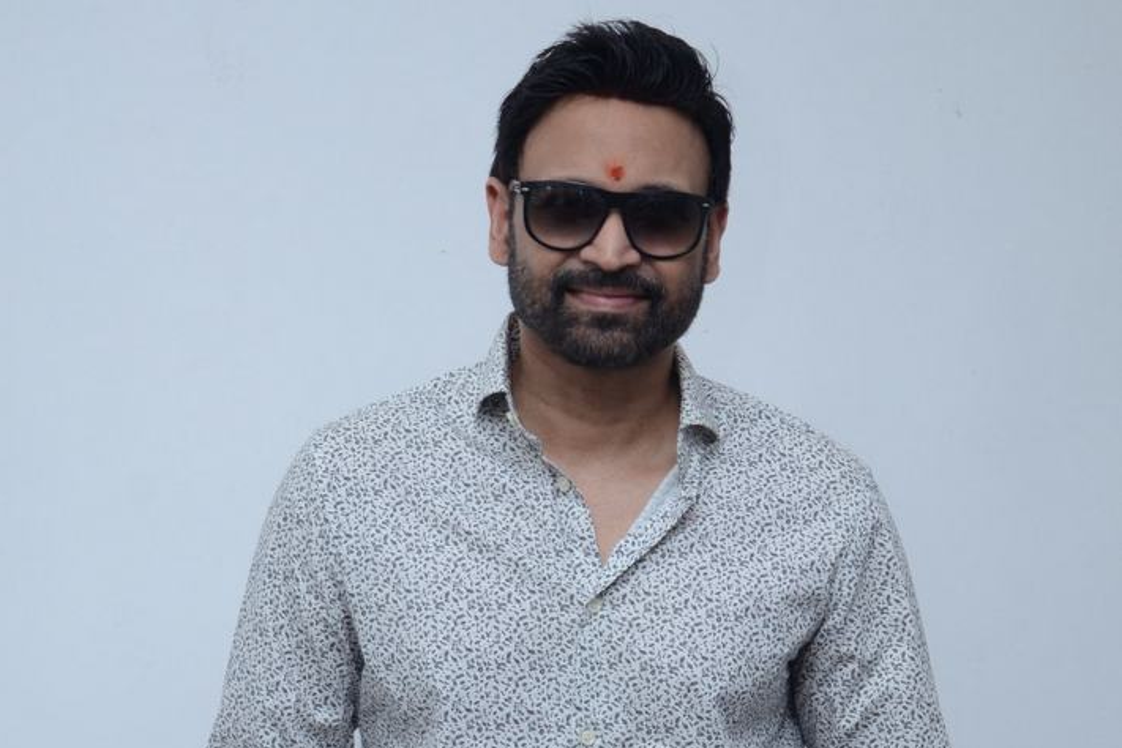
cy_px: 675
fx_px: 4394
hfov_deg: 14.6
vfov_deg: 9.7
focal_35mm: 141
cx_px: 559
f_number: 6.3
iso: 800
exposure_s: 1/125
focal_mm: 62
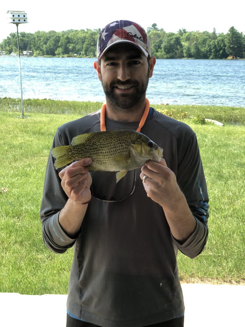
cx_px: 122
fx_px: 491
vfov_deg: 36.8
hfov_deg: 28.0
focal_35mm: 52
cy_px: 164
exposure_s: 1/120
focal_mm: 6
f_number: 2.4
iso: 16
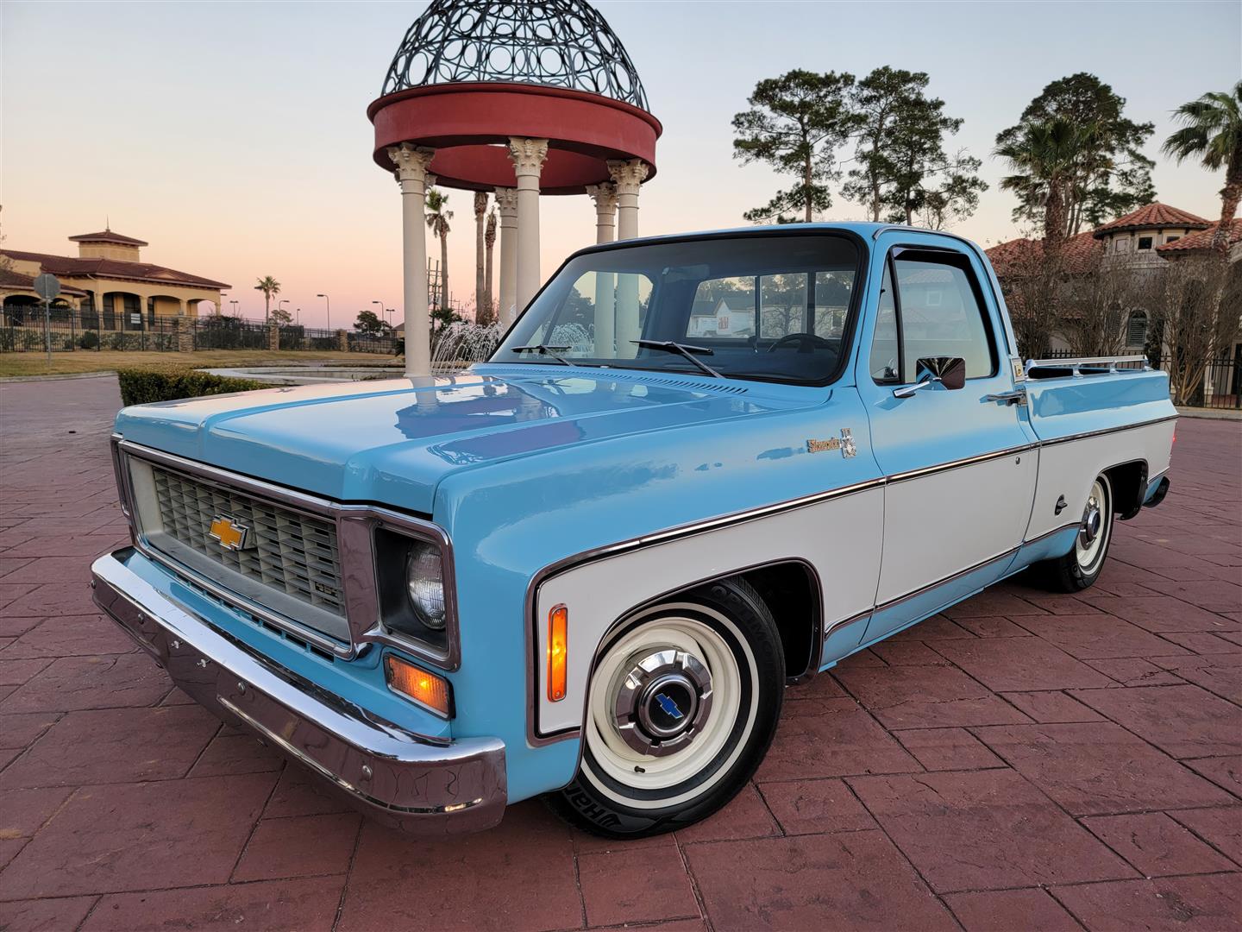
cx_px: 621
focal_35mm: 24
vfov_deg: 56.8
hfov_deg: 71.6
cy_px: 466
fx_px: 861
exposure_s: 1/120
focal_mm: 6.7
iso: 64
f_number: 1.8
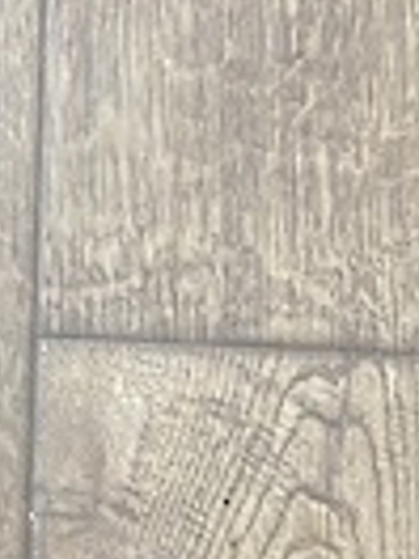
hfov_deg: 8.4
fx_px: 2550
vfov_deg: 11.0
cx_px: -648
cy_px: 1228
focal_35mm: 158
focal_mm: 4.25
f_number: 1.8
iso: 400
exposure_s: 1/60
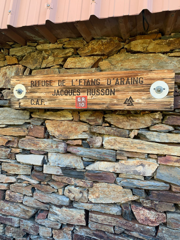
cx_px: 90
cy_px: 120
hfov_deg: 53.1
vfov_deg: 67.3
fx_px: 180
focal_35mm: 26
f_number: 1.8
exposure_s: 1/121
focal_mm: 4.25
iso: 80
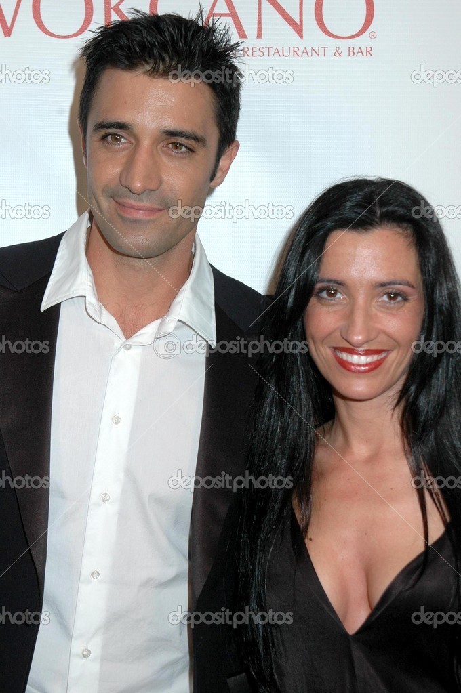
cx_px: 230
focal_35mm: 72
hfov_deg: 18.9
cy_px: 346
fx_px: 1386
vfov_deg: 28.1
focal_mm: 48
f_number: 8
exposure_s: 1/200
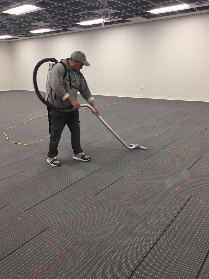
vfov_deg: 61.7
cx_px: 104
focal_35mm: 29
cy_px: 140
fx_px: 233
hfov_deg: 48.2
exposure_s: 1/15
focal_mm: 4.15
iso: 40
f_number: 2.2
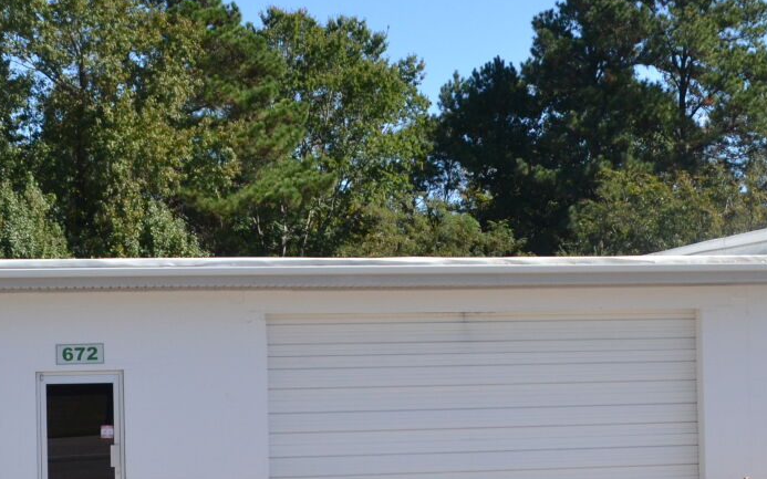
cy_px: 299
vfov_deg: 18.6
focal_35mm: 70
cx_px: 400
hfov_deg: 29.4
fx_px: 1463
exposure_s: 1/1250
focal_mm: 18
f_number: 5
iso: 400
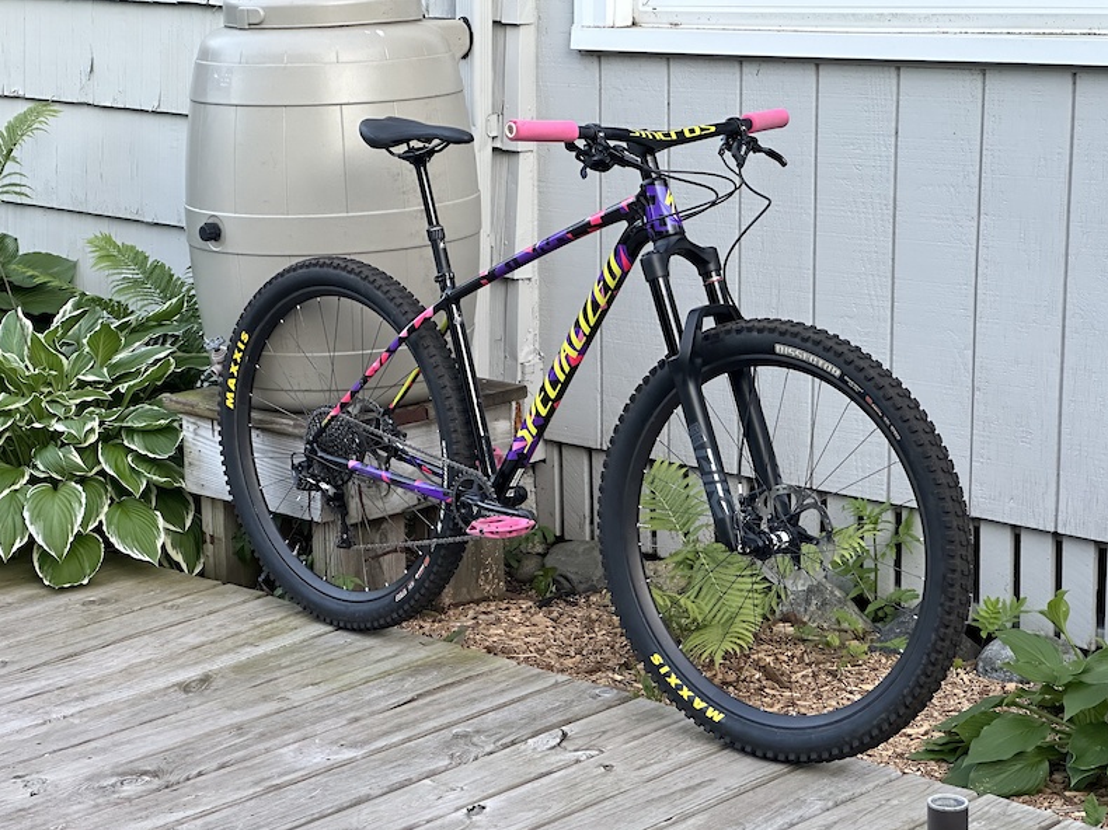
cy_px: 418
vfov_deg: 18.9
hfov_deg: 25.0
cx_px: 550
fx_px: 2496
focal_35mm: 78
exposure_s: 1/99
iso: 200
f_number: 2.8
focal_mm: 9
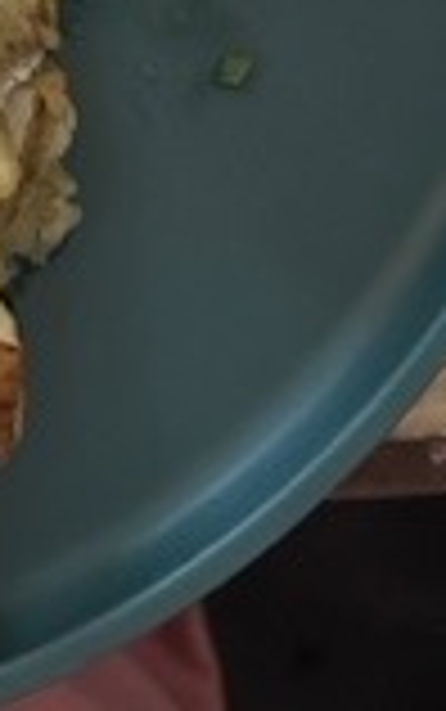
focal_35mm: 103
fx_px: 1999
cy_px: -693
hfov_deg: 12.0
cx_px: -275
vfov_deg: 16.0
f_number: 1.78
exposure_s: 1/40
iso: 1000
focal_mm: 6.86
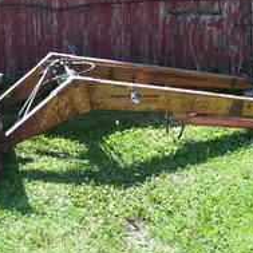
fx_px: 480
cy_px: 133
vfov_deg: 29.5
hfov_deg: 29.5
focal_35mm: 58
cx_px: 106
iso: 80
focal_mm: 6
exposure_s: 1/350
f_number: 2.7
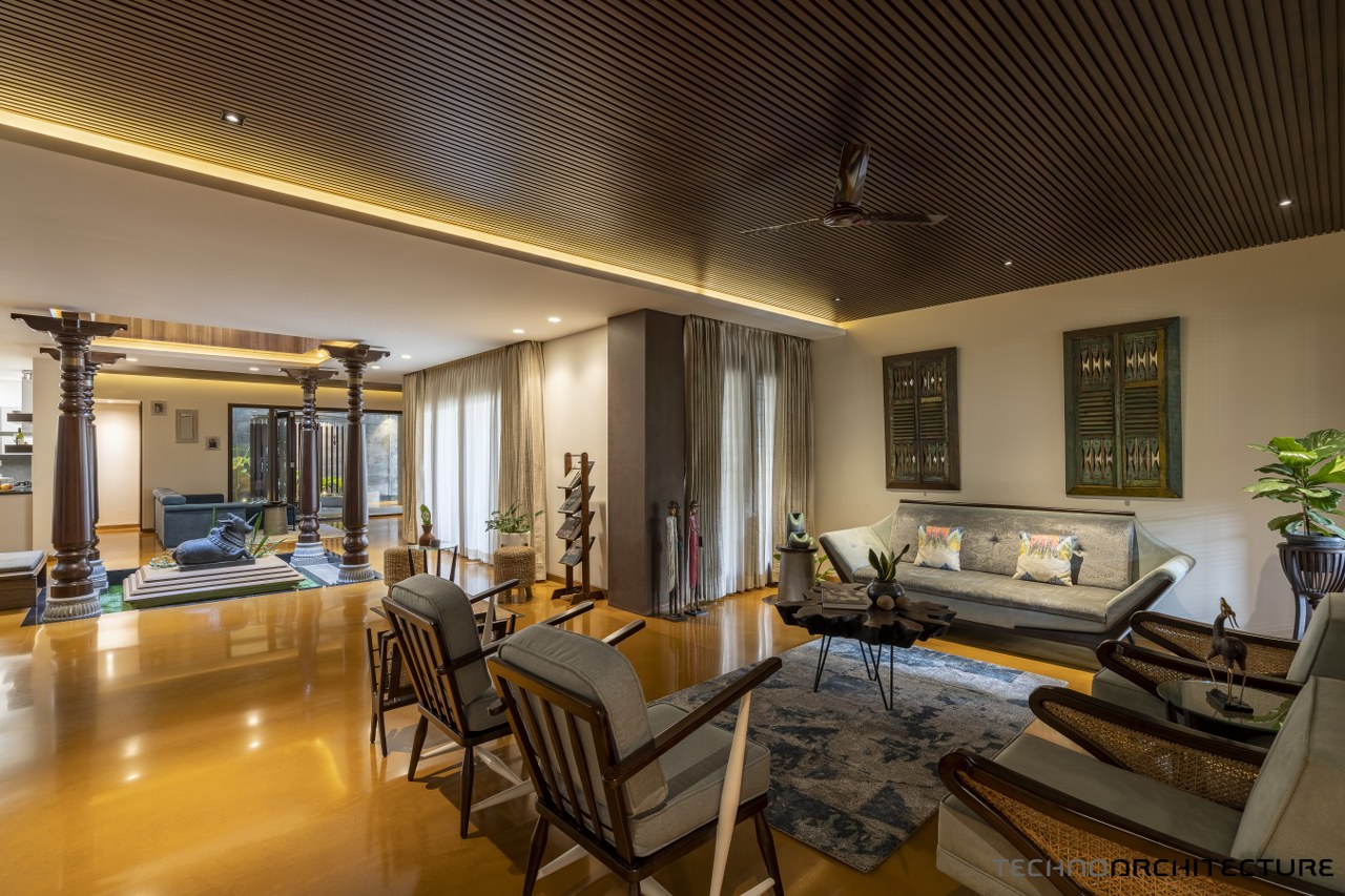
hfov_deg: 96.7
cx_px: 672
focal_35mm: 16
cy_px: 448
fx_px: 598
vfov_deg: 73.7
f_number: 10
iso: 200
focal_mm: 16
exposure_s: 1/10
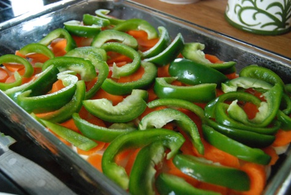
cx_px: 138
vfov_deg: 35.1
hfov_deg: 50.6
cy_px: 102
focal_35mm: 38
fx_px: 307
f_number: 4
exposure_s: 1/13
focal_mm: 24
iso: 2000
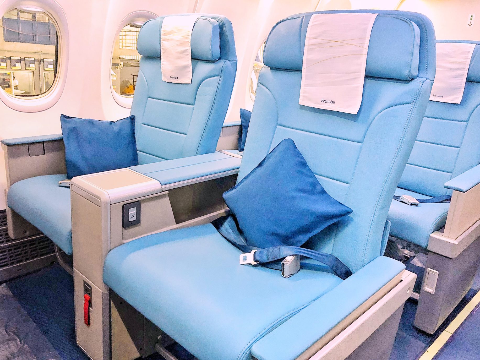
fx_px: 388
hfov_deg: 63.4
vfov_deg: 49.7
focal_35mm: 28
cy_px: 180
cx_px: 240
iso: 100
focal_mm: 4
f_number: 1.8
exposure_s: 1/16
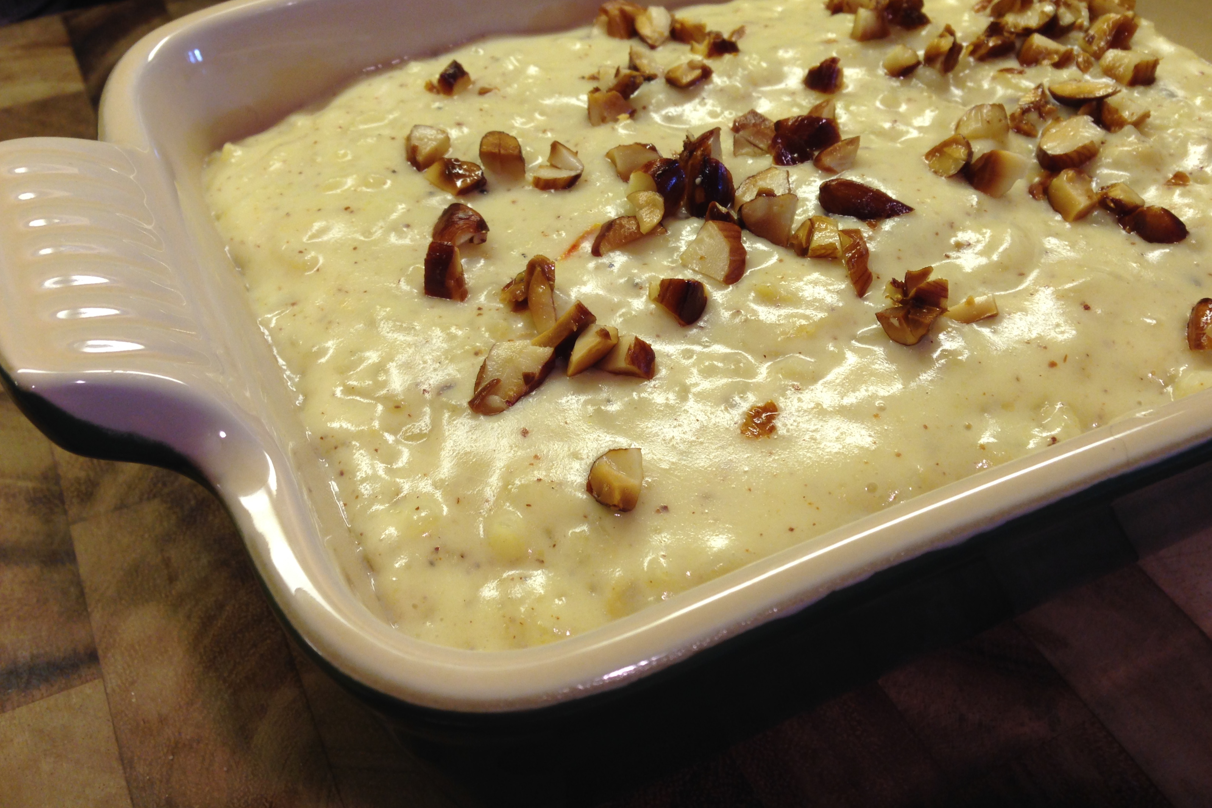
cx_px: 616
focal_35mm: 35
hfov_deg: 54.4
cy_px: 382
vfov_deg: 37.8
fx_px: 1178
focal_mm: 4.12
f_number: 2.4
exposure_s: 1/24
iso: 50
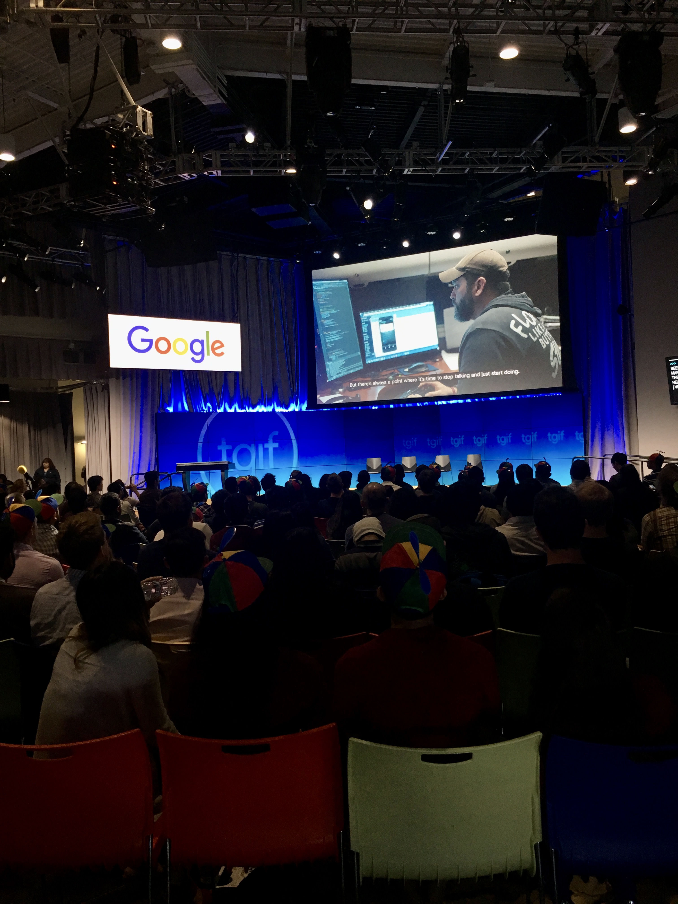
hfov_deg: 48.2
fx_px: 757
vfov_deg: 61.7
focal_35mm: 29
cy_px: 452
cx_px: 339
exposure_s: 1/30
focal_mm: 4.15
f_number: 2.2
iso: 80
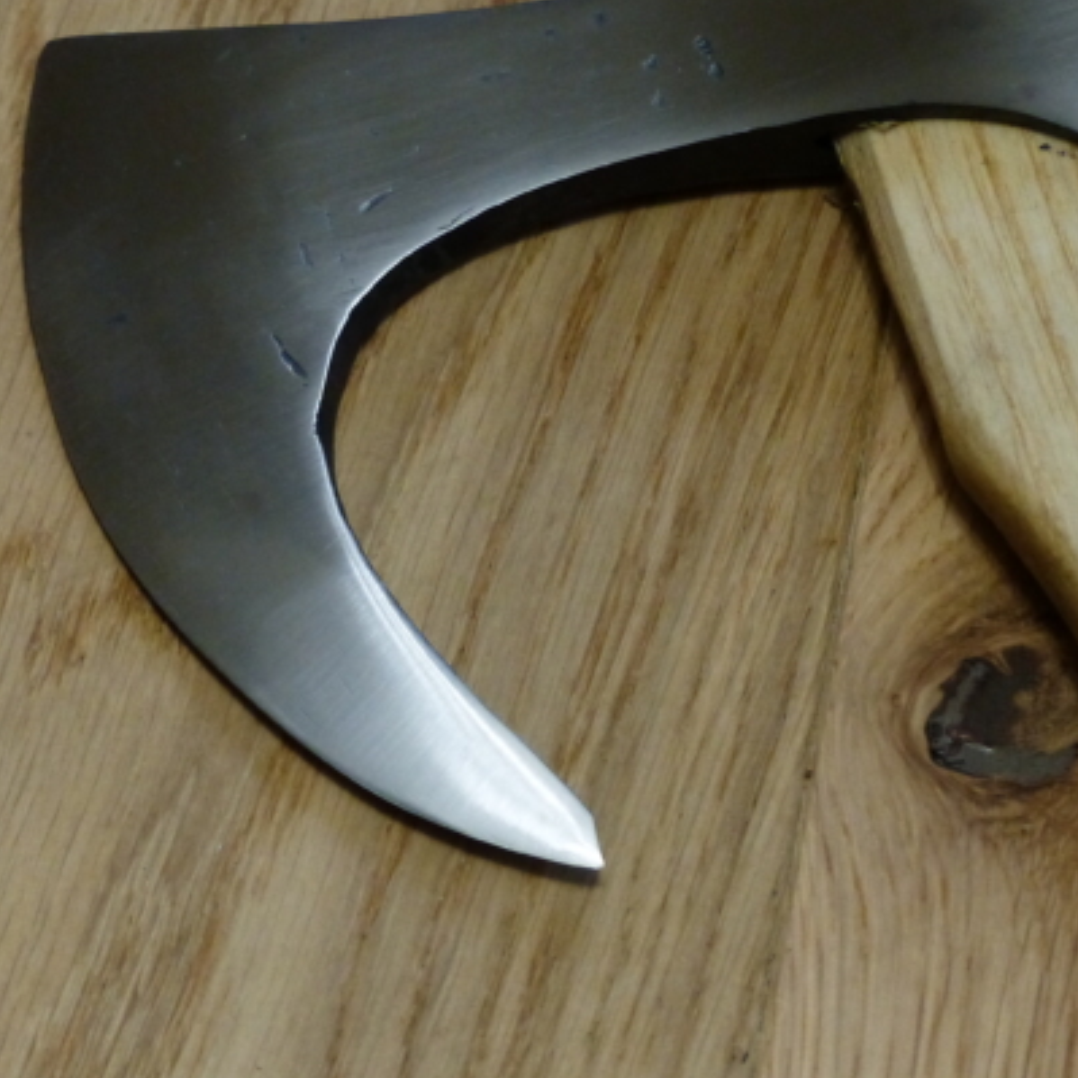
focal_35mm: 395
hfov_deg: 4.4
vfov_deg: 4.4
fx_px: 13917
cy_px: 354
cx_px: 743
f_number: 3.2
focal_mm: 41.8
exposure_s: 1/60
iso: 400
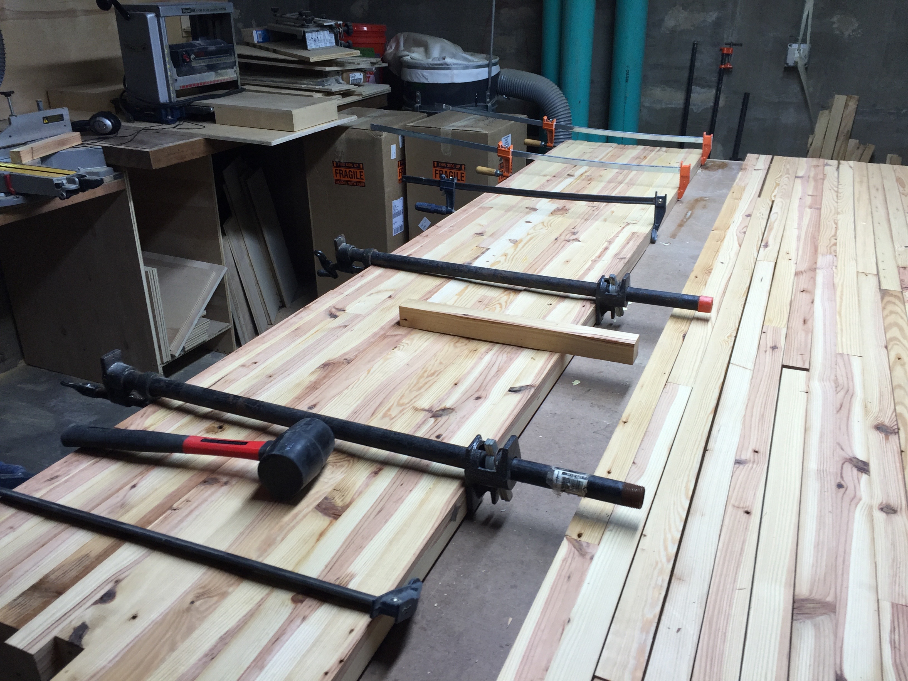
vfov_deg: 48.2
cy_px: 340
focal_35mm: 29
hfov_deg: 61.7
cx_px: 454
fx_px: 761
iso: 40
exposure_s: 1/60
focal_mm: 4.15
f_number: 2.2
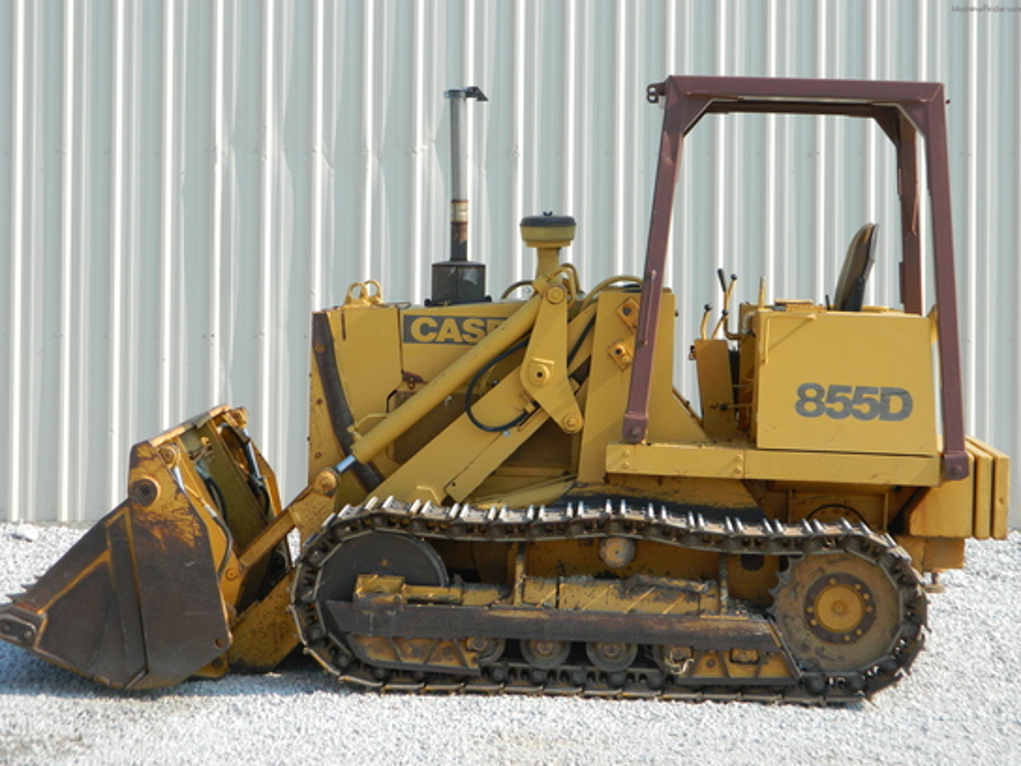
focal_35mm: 84
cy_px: 383
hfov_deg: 23.3
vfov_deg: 17.6
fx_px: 2478
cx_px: 510
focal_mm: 15.1
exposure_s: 1/400
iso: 80
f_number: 4.2
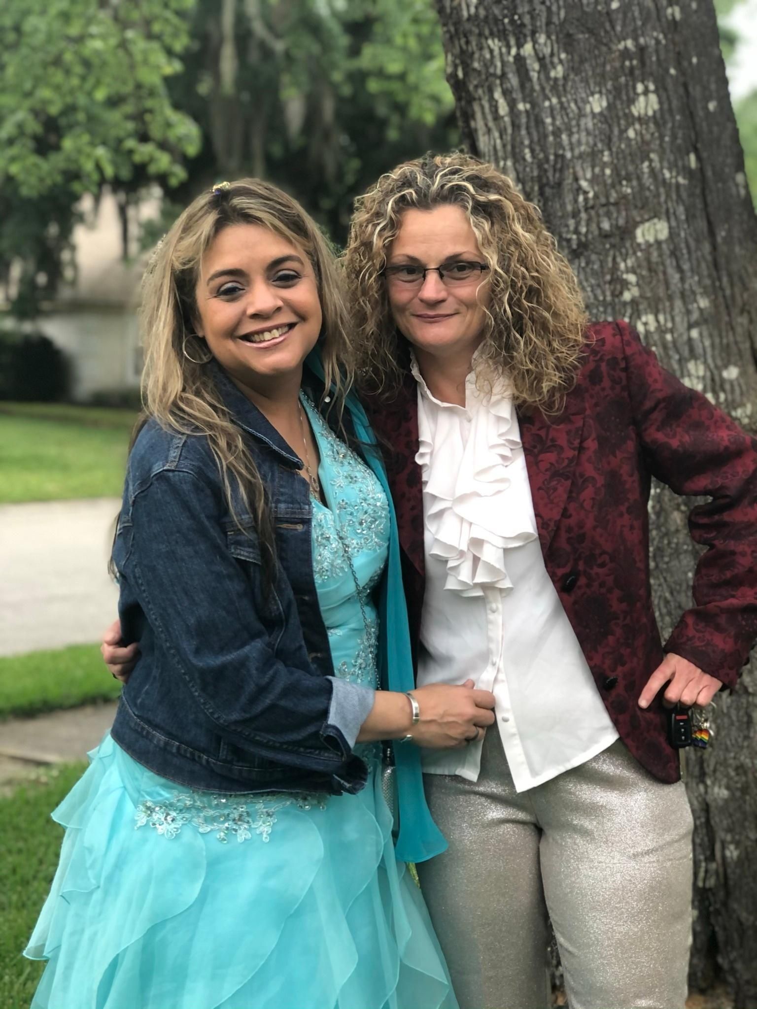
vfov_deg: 33.8
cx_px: 378
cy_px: 504
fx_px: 1662
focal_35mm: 57
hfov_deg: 25.7
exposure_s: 1/40
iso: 25
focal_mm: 6.6
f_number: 2.8
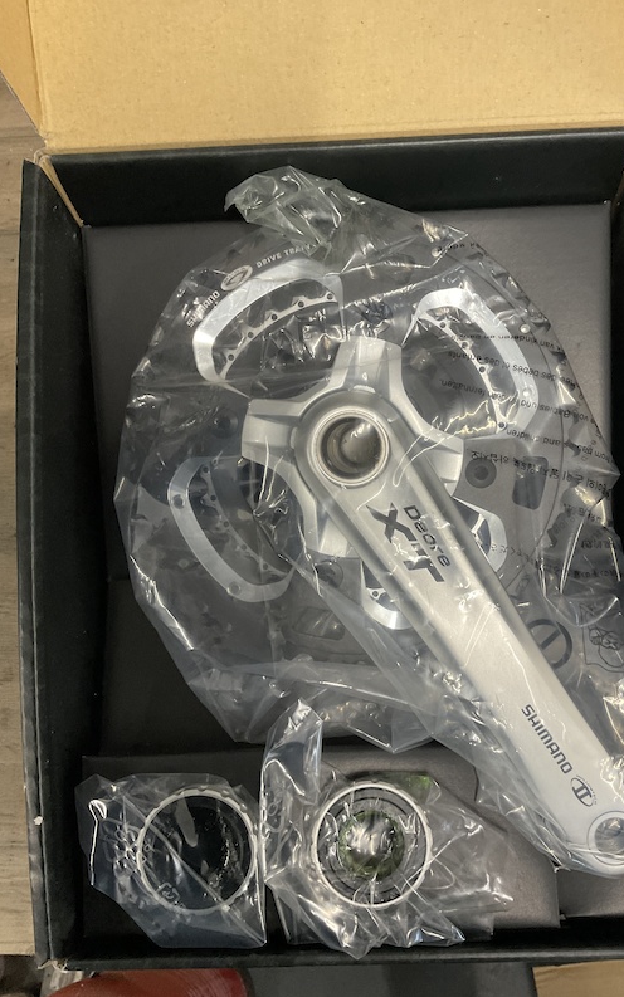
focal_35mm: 31
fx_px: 843
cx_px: 372
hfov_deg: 40.5
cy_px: 500
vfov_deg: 61.2
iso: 125
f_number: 1.8
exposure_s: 1/50
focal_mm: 3
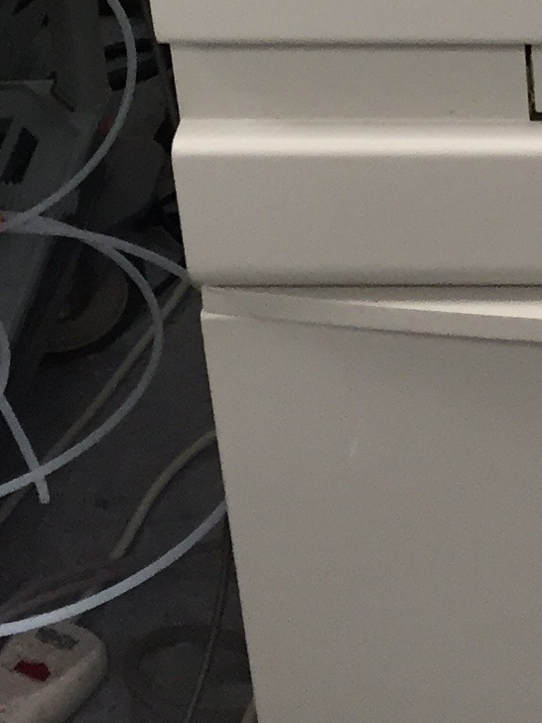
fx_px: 2714
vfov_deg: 13.7
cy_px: -554
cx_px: 940
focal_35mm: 130
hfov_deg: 10.8
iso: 40
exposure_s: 1/30
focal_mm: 4.15
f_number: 2.2
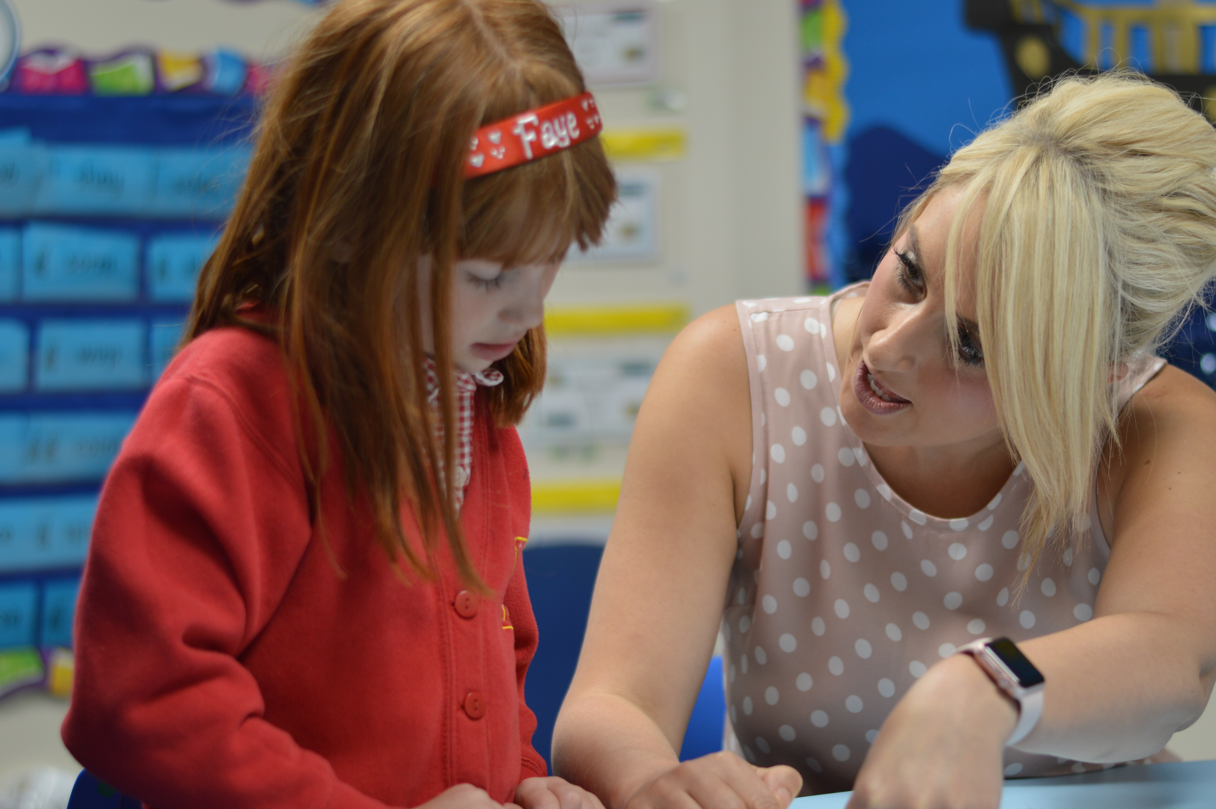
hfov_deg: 22.4
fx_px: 3071
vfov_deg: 15.0
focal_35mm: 91
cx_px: 734
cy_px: 441
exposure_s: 1/50
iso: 100
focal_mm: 50
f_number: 1.8
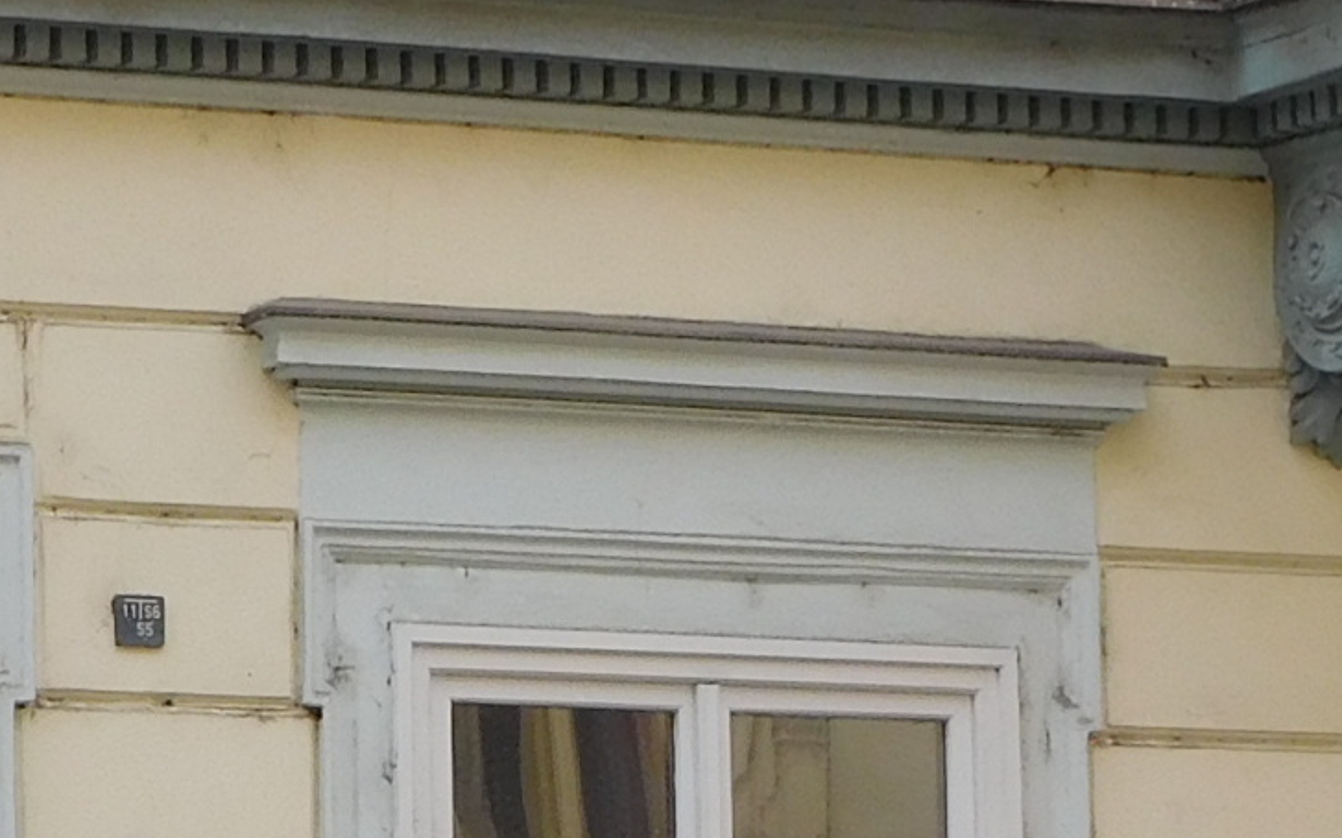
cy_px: 838
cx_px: 316
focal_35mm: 238
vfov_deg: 5.5
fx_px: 8703
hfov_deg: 8.8
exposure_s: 1/400
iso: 125
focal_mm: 8.9
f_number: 4.1
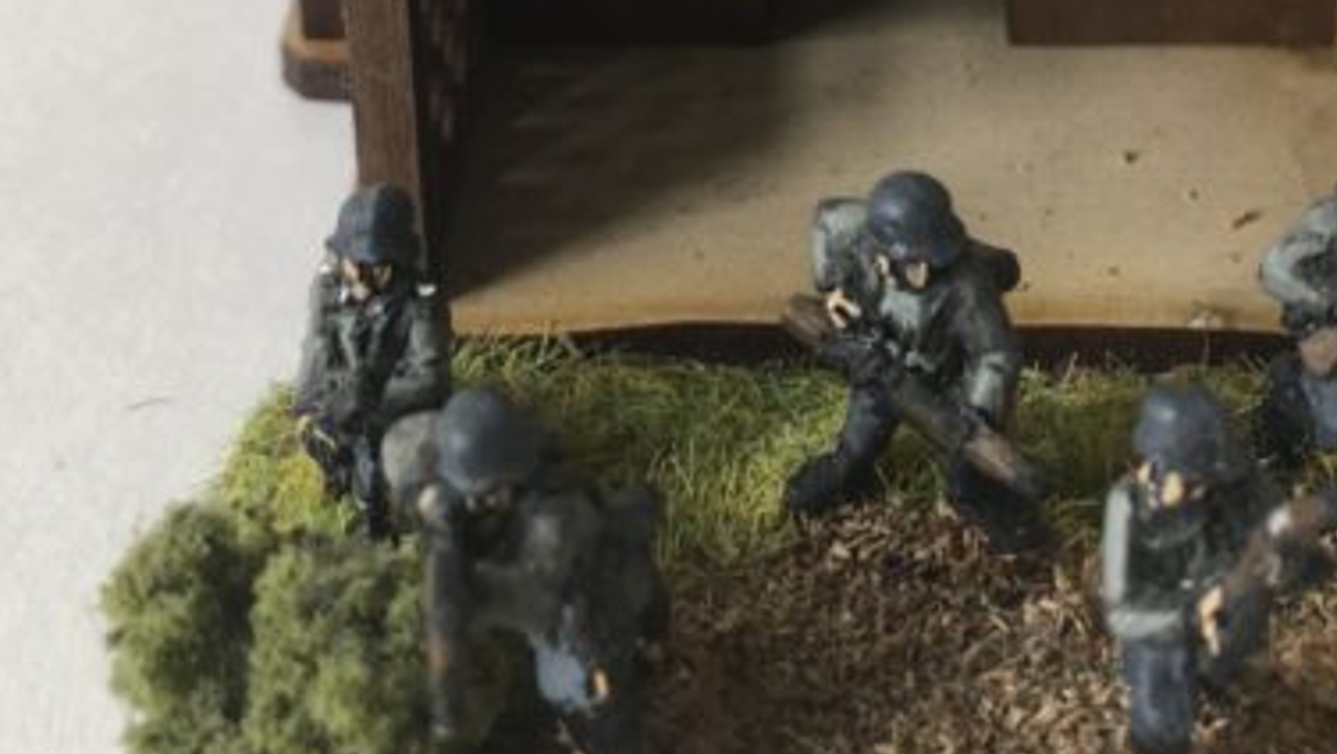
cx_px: 846
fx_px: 3051
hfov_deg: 24.6
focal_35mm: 86
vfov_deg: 13.5
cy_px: -277
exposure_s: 1/50
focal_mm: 4.15
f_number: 2.2
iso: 32
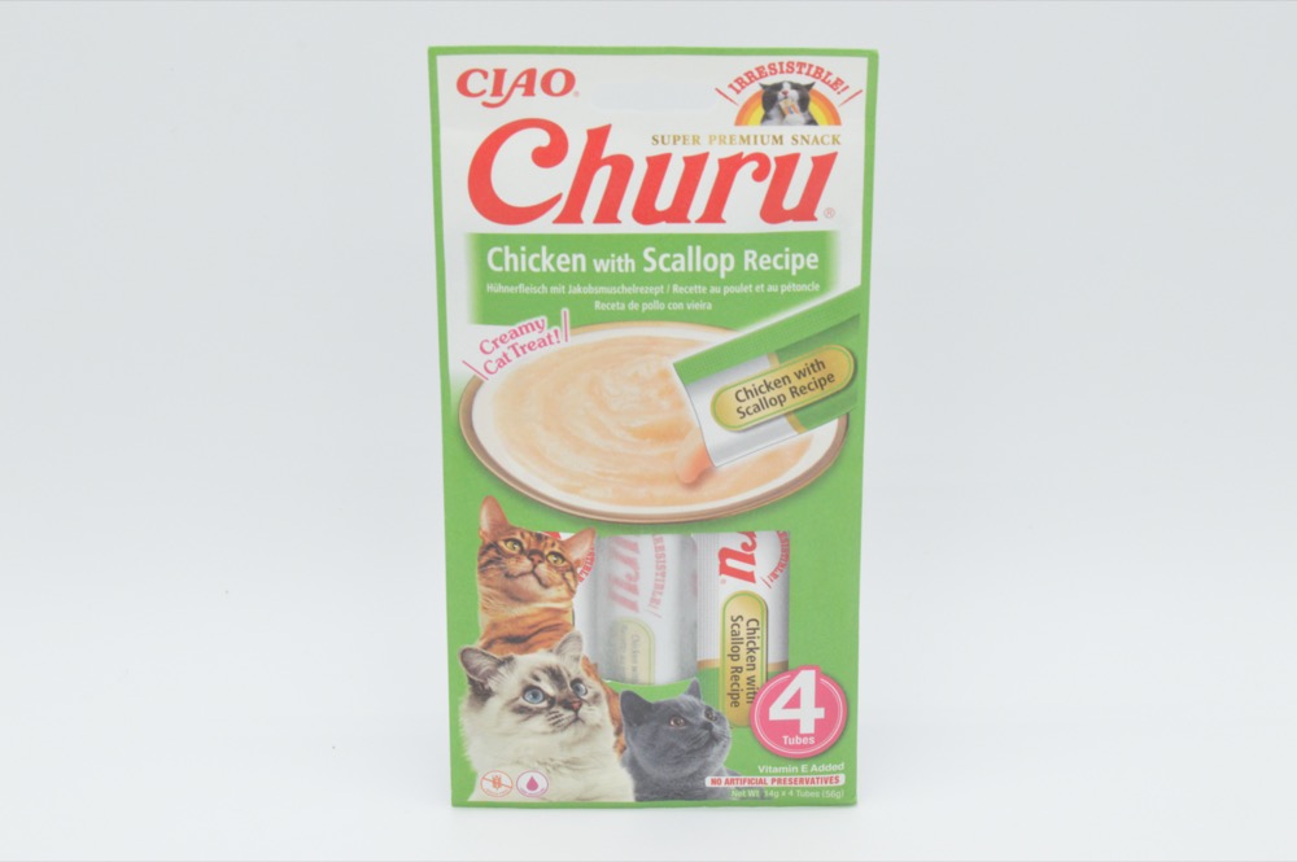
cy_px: 431
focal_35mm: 82
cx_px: 648
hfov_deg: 24.6
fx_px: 2970
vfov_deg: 16.5
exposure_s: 1/160
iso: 1600
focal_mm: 55
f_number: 14
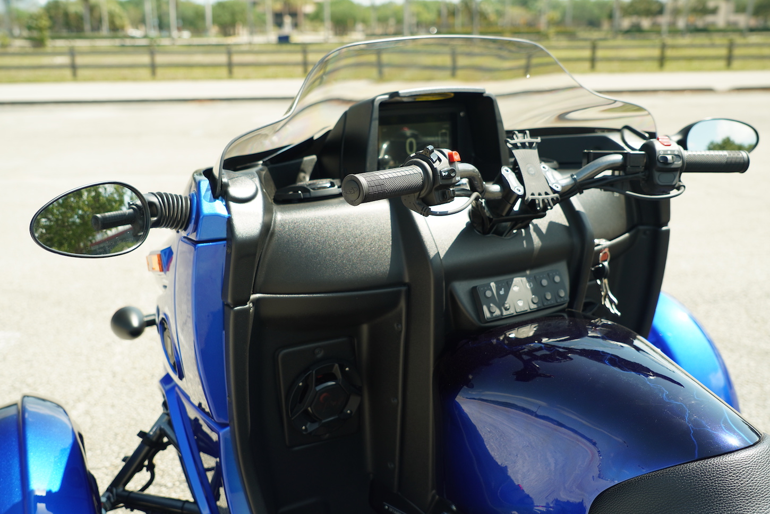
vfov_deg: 35.5
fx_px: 802
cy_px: 257
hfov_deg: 51.3
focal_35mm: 38
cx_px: 385
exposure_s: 1/320
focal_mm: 25
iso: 100
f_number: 2.8
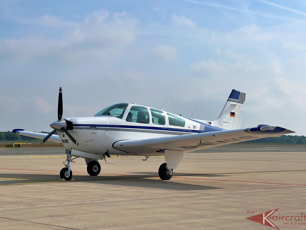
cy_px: 115
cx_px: 153
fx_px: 681
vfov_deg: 19.1
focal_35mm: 77
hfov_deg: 25.3
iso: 32
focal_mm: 9
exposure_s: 1/2096
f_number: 2.8
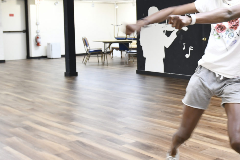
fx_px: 347
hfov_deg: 35.8
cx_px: 217
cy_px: 48
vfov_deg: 25.8
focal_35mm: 52
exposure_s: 1/80
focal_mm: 20
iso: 1250
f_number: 4.5
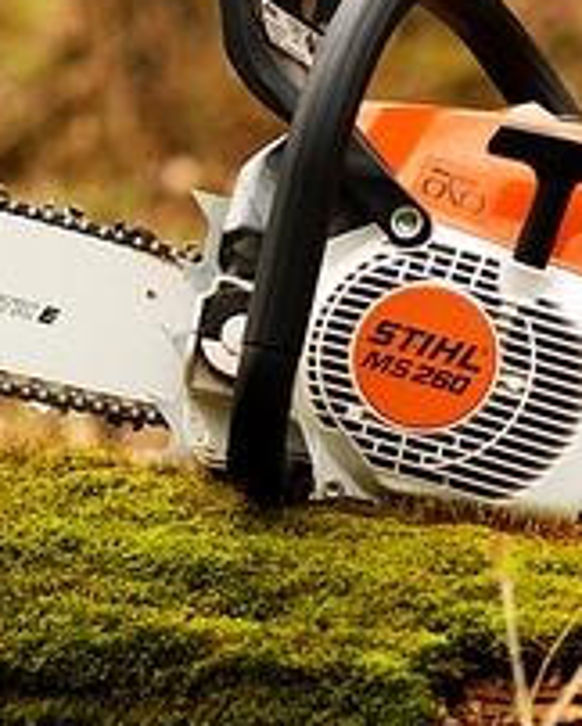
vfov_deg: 5.1
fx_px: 8202
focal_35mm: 381
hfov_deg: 4.1
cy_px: 316
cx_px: 142
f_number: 4
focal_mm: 85
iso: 200
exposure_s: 1/200
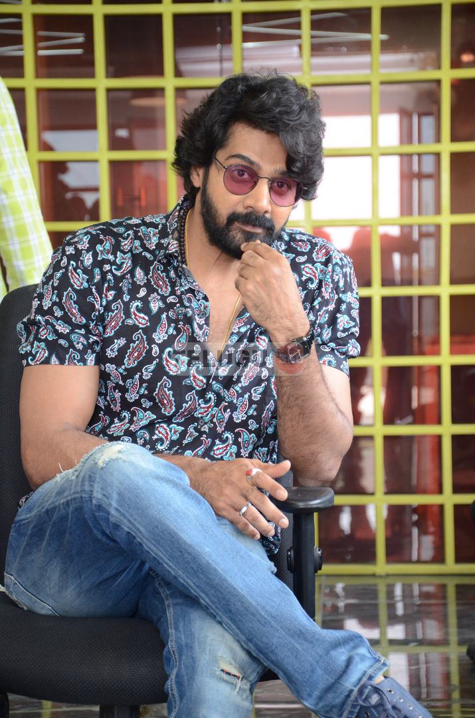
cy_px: 359
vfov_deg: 18.2
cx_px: 238
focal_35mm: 112
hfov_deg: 12.1
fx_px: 2237
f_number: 5.6
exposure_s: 1/125
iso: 1600
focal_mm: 75
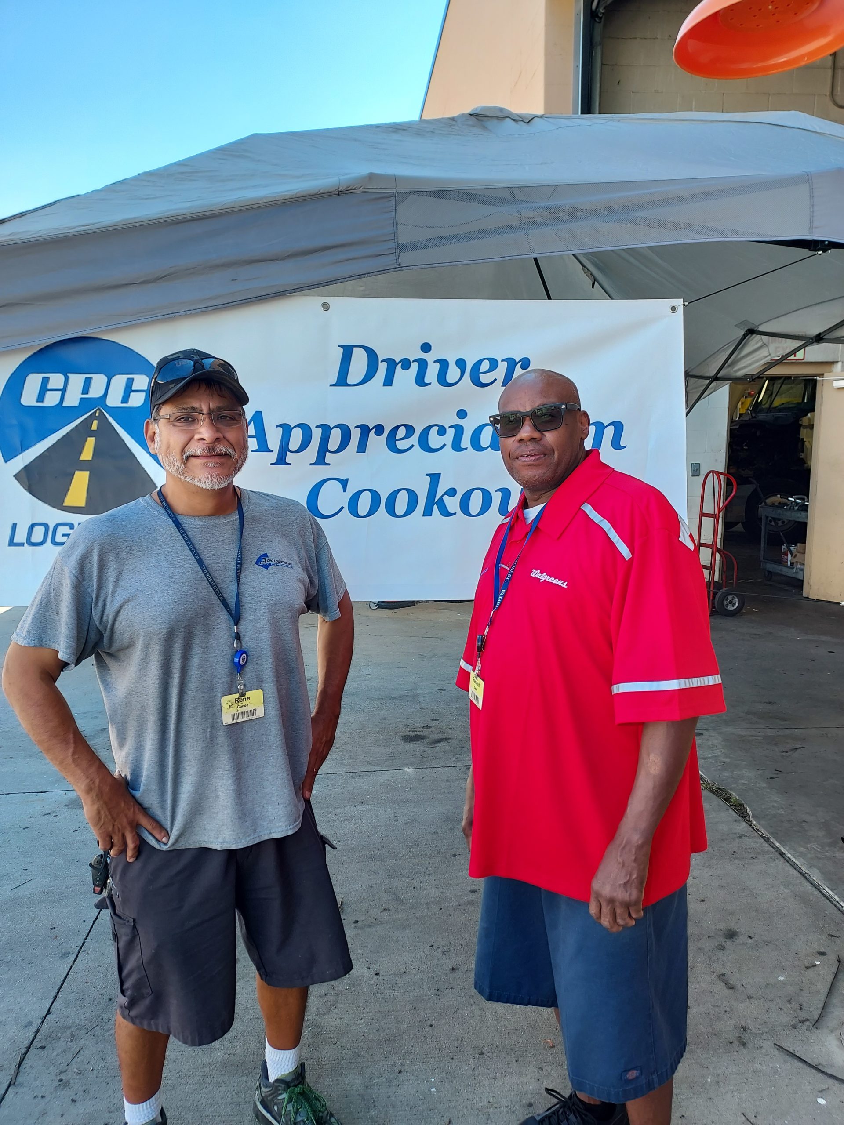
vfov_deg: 71.6
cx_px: 422
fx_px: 780
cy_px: 562
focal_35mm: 24
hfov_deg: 56.8
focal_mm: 4.6
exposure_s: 1/120
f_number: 1.8
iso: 40
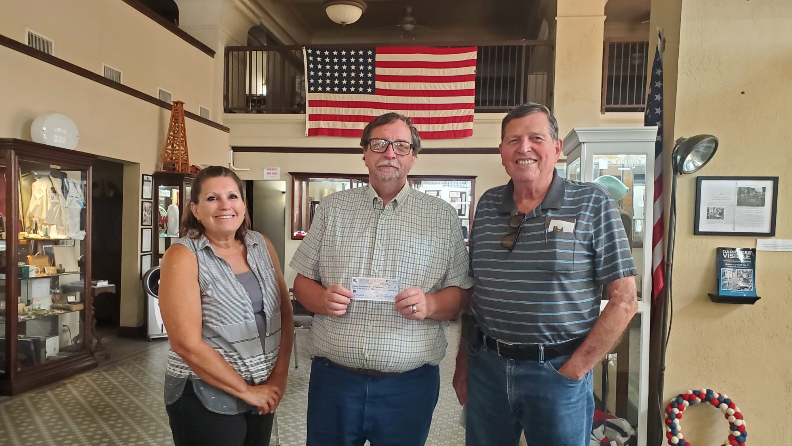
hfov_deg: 66.1
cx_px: 392
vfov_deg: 40.1
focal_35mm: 29
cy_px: 246
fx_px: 609
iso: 500
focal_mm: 4.3
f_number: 2.4
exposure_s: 1/40
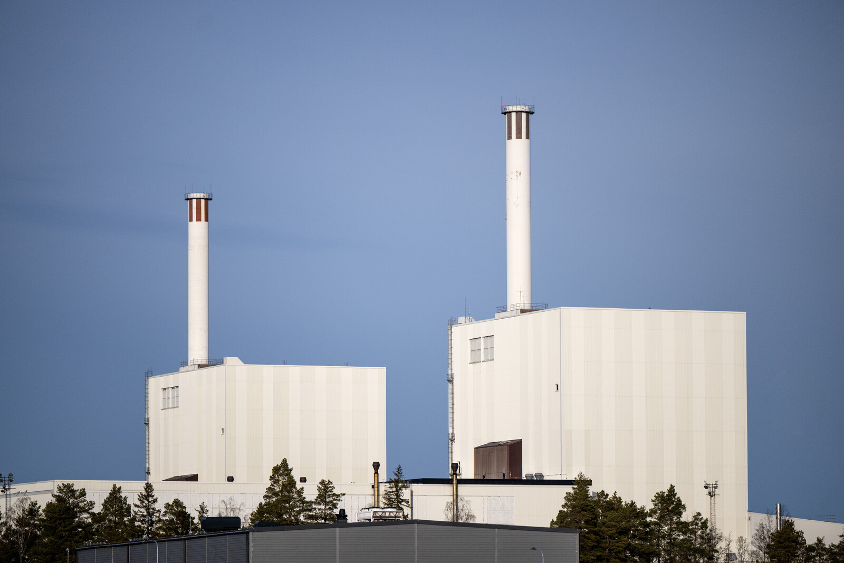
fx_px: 4337
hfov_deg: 11.1
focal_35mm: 185
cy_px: 282
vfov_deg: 7.4
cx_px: 422
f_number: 2.8
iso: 800
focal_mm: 185
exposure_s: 1/26000
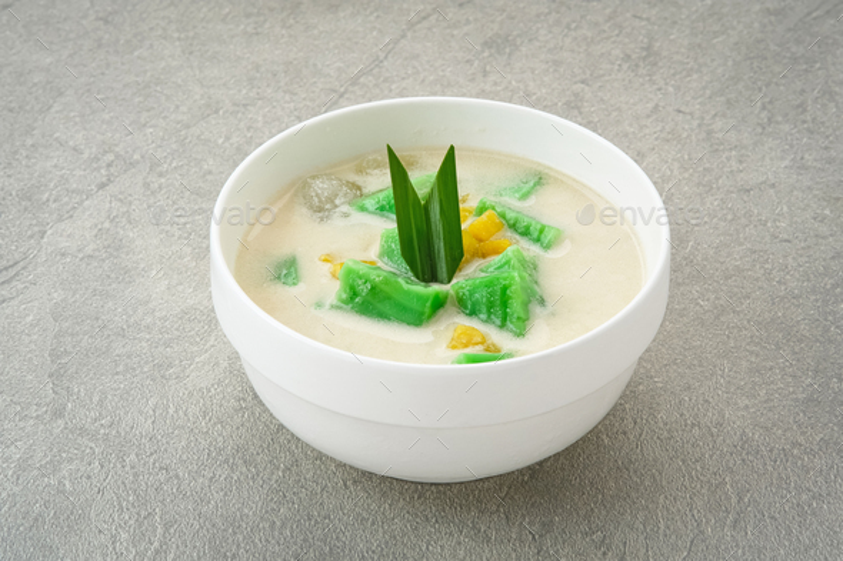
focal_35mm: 128
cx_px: 422
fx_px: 2996
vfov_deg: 10.7
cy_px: 280
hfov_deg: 16.0
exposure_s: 1/100
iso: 400
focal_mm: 85
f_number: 13
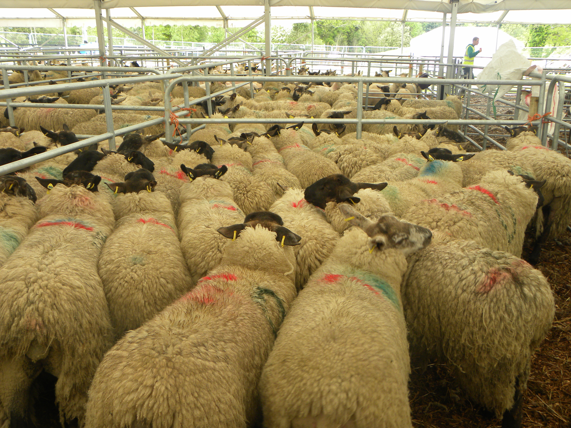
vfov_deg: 42.9
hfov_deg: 55.4
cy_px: 214
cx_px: 286
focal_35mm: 33
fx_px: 544
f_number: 2.8
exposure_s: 1/59.7
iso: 74
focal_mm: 5.9
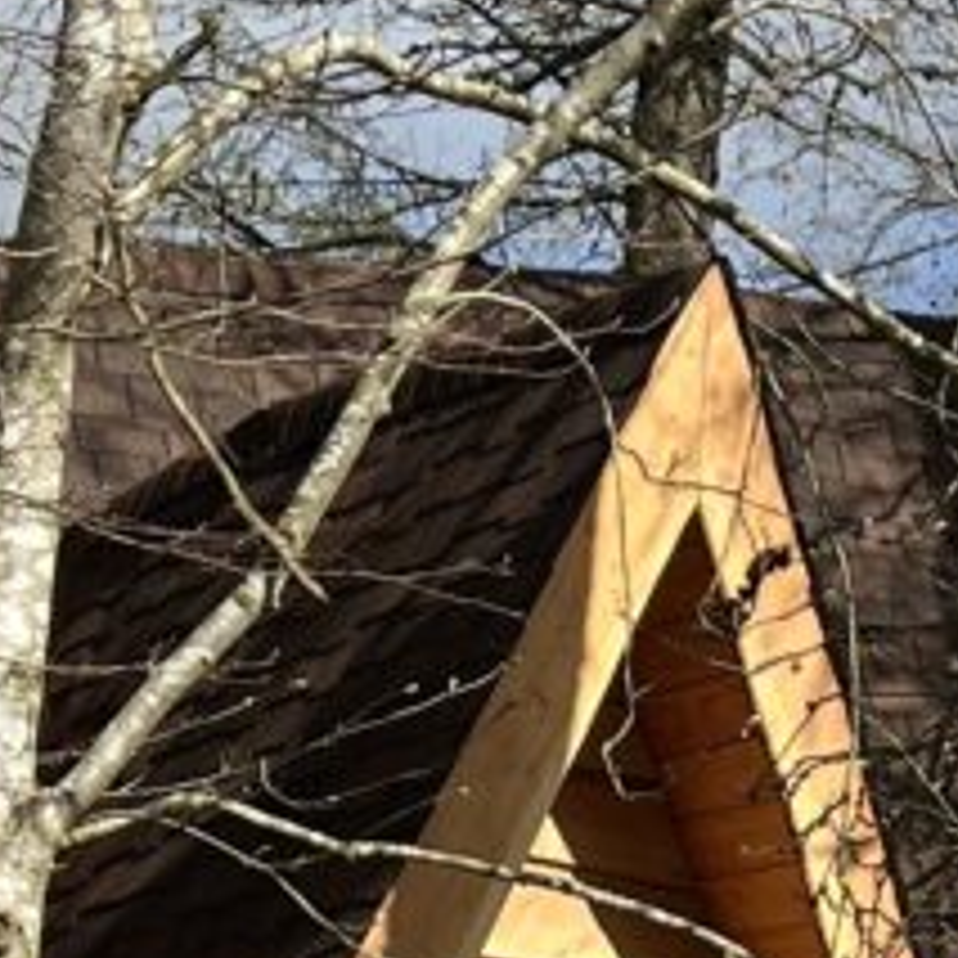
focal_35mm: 166
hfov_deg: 10.5
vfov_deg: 10.0
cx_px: 814
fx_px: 5198
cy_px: 1669
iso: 50
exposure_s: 1/3831
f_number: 1.5
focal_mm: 5.7
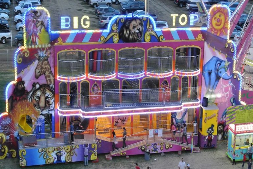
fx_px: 457
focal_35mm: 65
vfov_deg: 20.9
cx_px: 126
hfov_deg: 31.0
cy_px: 84
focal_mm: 24.4
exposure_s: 1/30
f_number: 5.3
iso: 800
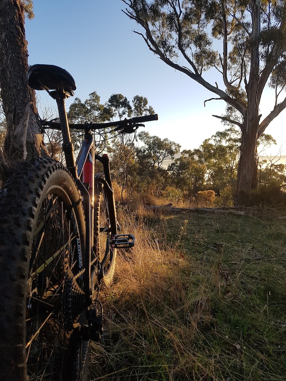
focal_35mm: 26
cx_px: 143
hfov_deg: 53.1
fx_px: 286
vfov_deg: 67.3
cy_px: 190
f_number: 1.7
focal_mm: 4.2
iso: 50
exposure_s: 1/784
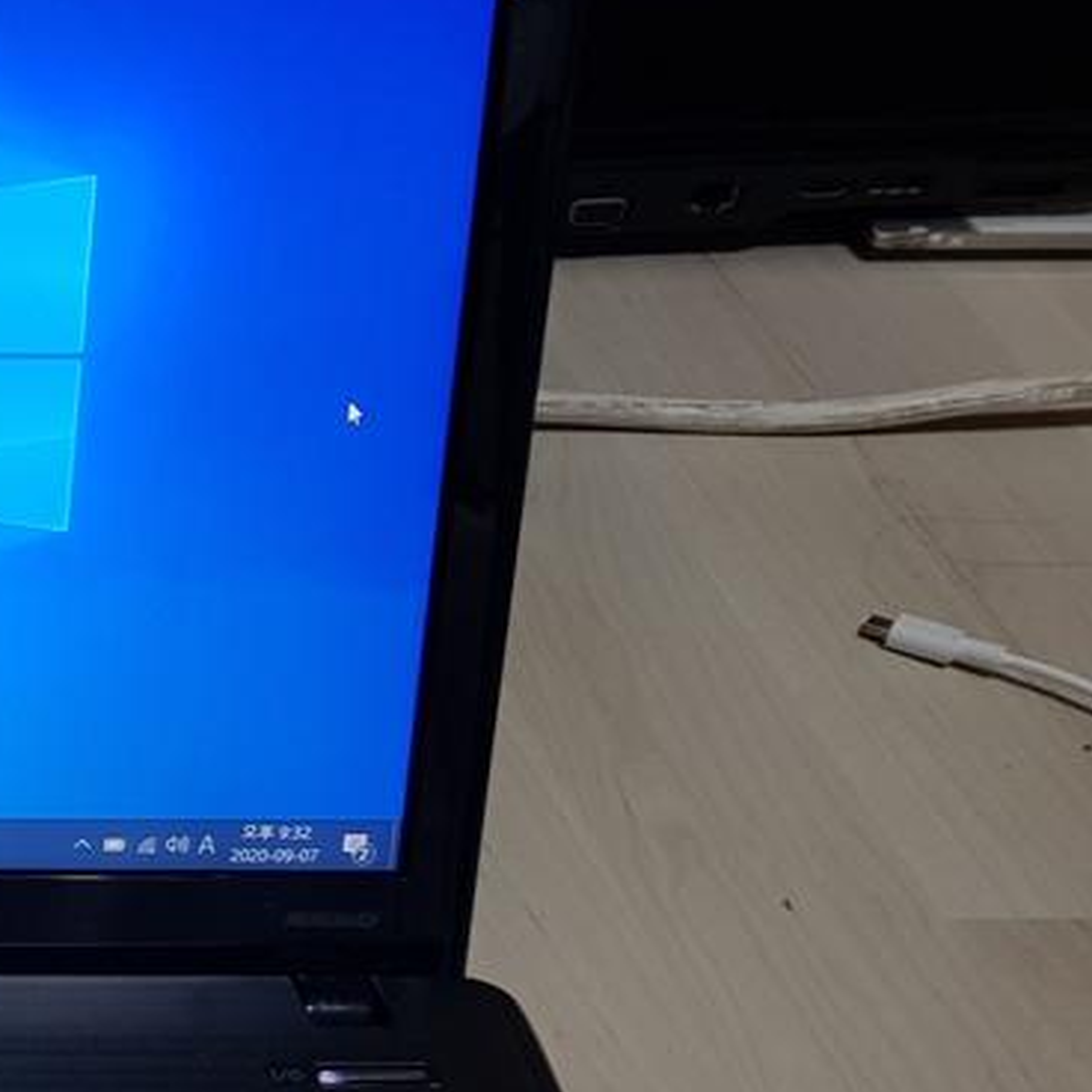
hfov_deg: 18.7
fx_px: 2855
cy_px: 1006
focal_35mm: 80
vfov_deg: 21.1
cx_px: -614
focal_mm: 4.2
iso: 80
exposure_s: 1/60
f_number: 1.7
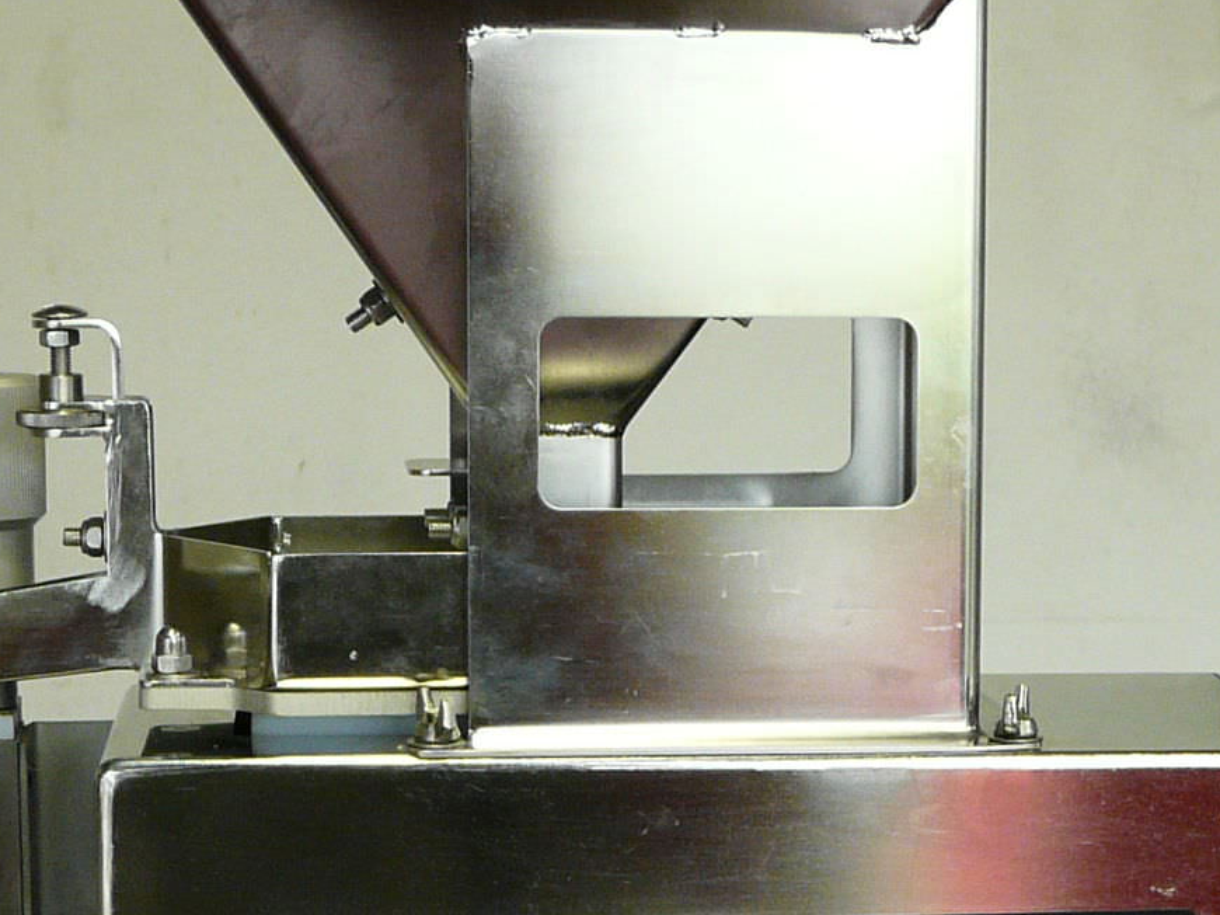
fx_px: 3629
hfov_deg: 19.1
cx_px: 718
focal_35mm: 103
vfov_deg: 14.3
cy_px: 634
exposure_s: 1/40
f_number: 2.8
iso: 200
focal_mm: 5.8
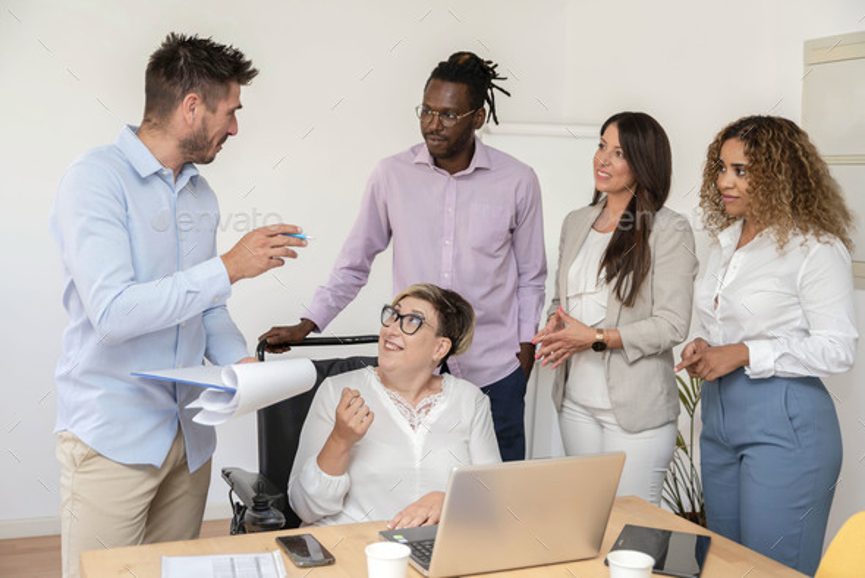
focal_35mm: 42
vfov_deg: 31.9
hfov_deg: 46.4
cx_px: 432
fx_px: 1010
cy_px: 289
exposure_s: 1/200
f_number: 8
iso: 400
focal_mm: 42
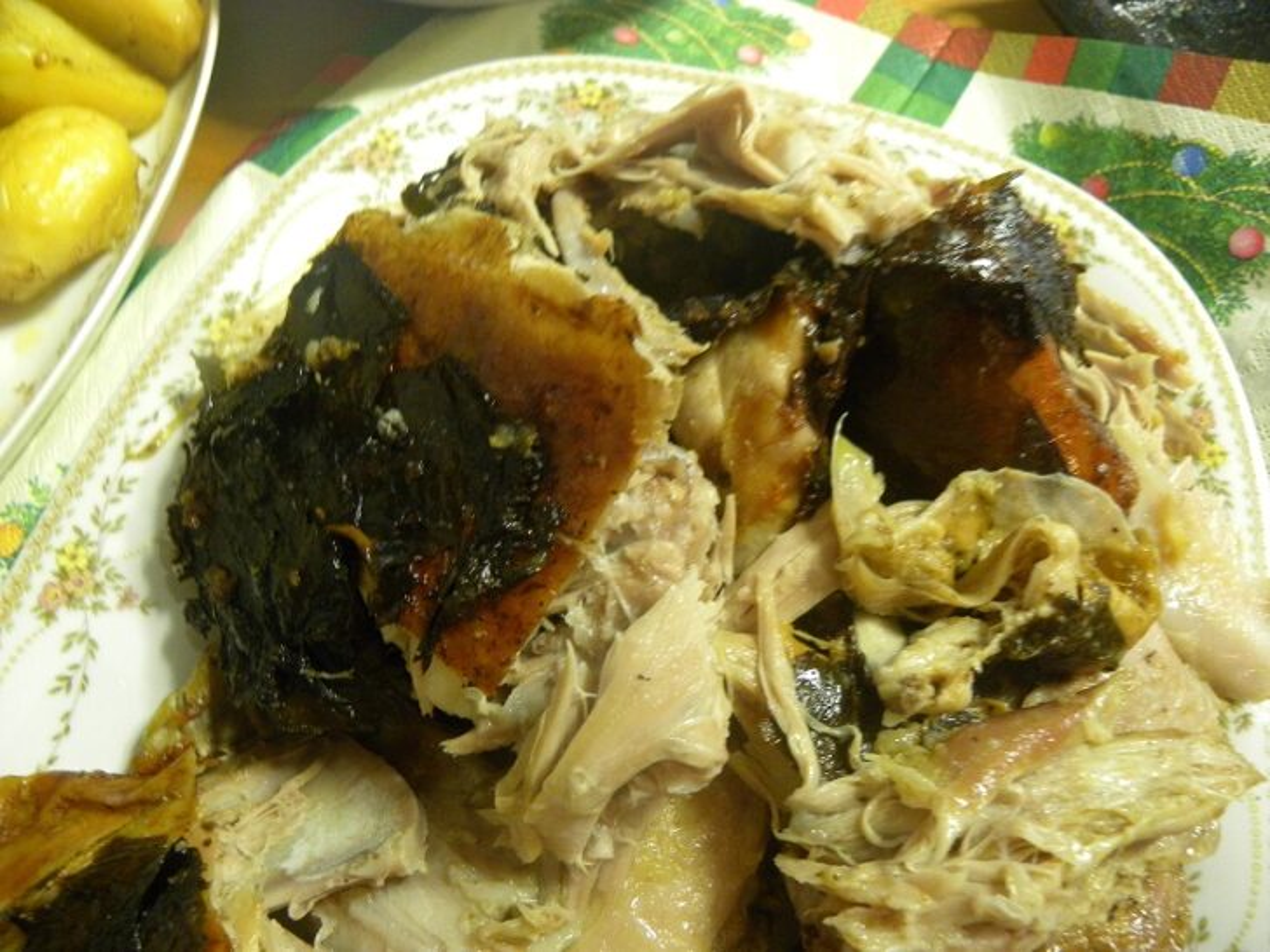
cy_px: 476
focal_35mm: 26
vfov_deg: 53.1
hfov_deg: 67.3
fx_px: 954
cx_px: 635
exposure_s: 1/8.2
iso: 333
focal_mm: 4.6
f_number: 2.8
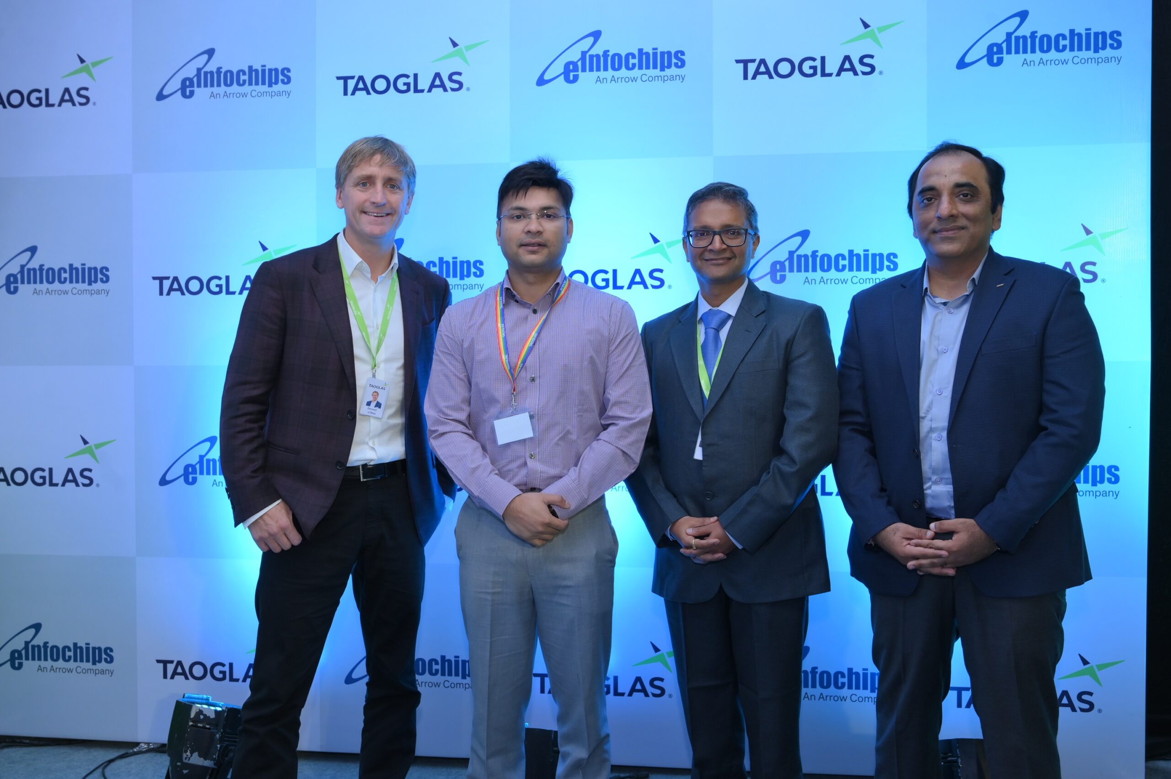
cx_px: 586
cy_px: 390
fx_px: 1121
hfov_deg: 55.1
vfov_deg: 38.3
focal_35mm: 34
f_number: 5.6
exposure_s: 1/160
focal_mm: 34.5
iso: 800
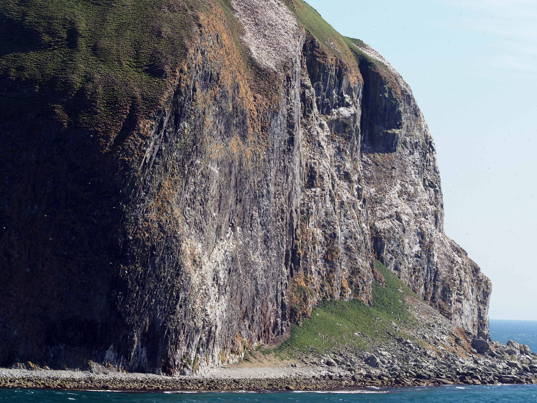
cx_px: 268
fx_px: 3165
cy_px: 202
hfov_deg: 9.7
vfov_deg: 7.3
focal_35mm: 204
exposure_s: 1/500
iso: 200
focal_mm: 102
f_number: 6.3
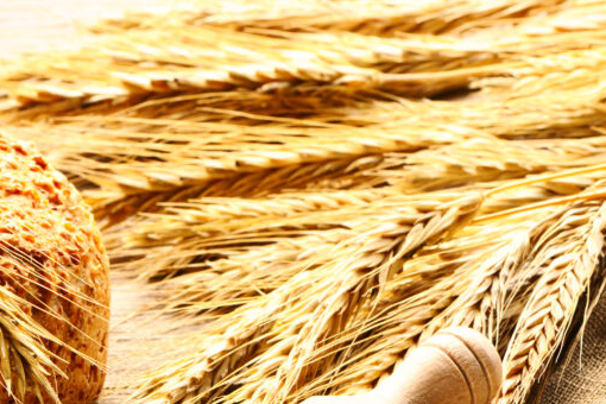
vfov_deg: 6.5
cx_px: 4
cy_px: 355
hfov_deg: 9.7
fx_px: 3552
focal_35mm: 211
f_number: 16
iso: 100
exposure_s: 1/160
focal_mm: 105
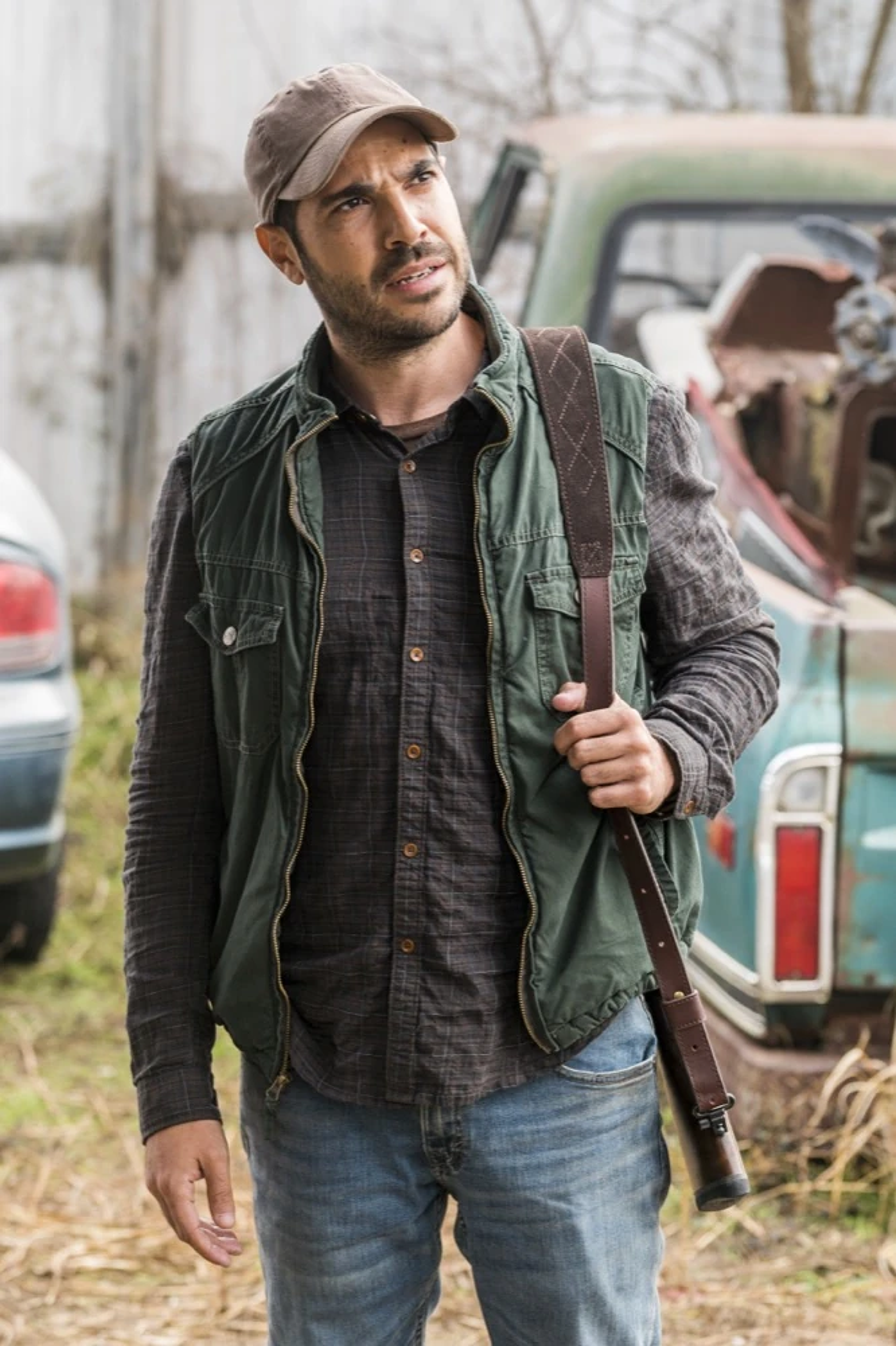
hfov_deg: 9.8
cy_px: 673
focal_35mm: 140
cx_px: 448
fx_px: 5230
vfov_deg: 14.7
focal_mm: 140
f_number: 6.3
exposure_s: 1/250
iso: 1000
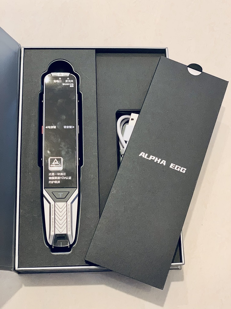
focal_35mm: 52
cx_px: 116
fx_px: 463
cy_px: 154
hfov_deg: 28.0
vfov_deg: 36.8
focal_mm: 6
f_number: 2.4
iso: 640
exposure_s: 1/25
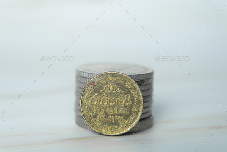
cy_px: 76
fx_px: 315
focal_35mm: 50
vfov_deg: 27.0
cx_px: 114
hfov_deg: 39.6
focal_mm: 50
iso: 100
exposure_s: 1/6
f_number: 9
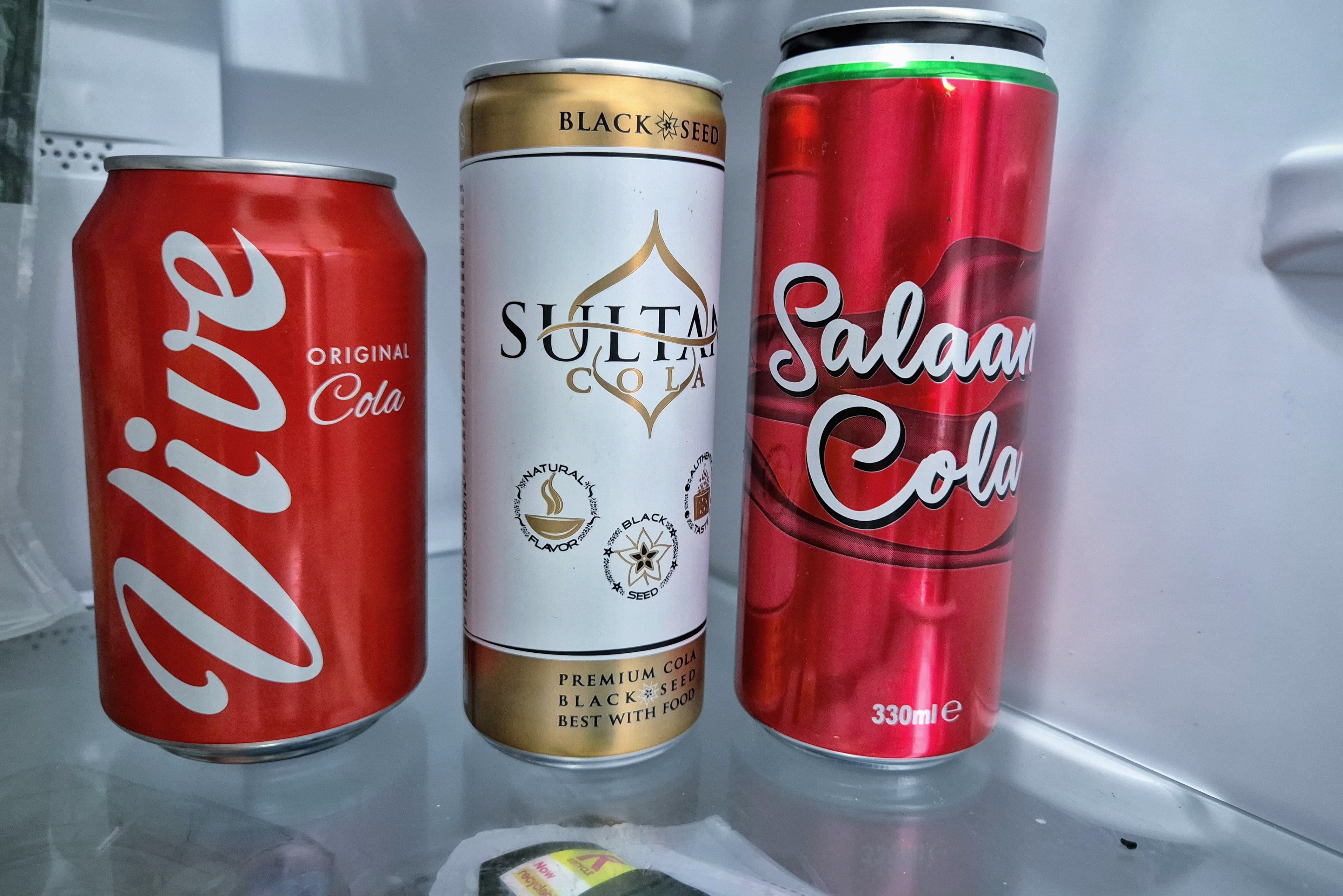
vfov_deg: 51.3
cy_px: 429
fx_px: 933
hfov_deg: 71.5
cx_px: 666
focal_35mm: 25
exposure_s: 1/100
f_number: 1.8
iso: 800
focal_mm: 5.4
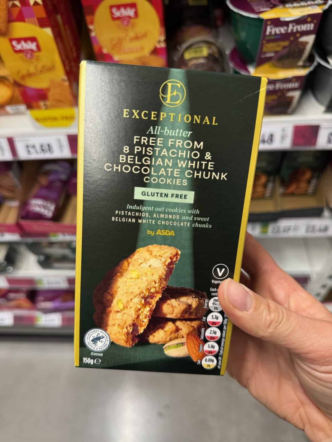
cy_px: 221
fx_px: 307
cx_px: 166
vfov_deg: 71.6
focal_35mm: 24
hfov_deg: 56.8
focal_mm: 6.76
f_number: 1.78
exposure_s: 1/100
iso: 200
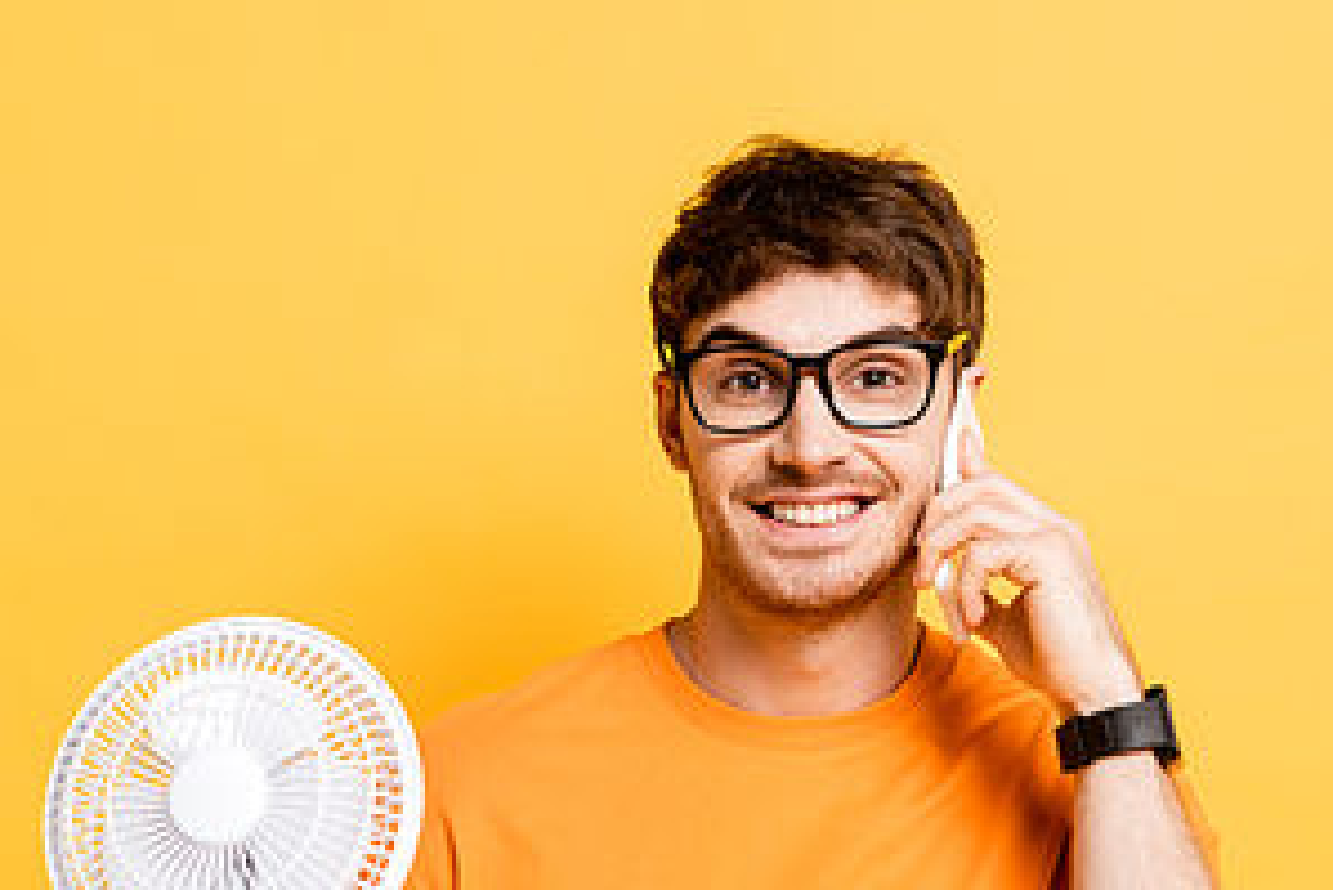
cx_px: 362
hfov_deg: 24.0
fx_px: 3112
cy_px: 742
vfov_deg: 16.1
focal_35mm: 84
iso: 100
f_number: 5
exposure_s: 1/200
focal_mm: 50
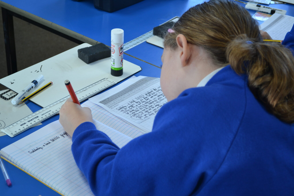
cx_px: 147
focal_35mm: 66
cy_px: 98
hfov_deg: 30.5
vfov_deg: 20.6
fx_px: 539
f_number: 5.3
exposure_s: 1/30
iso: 400
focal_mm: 44
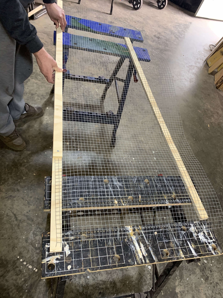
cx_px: 112
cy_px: 149
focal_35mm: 26
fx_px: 223
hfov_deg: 53.1
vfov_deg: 67.3
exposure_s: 1/60
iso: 200
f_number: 1.8
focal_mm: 4.25
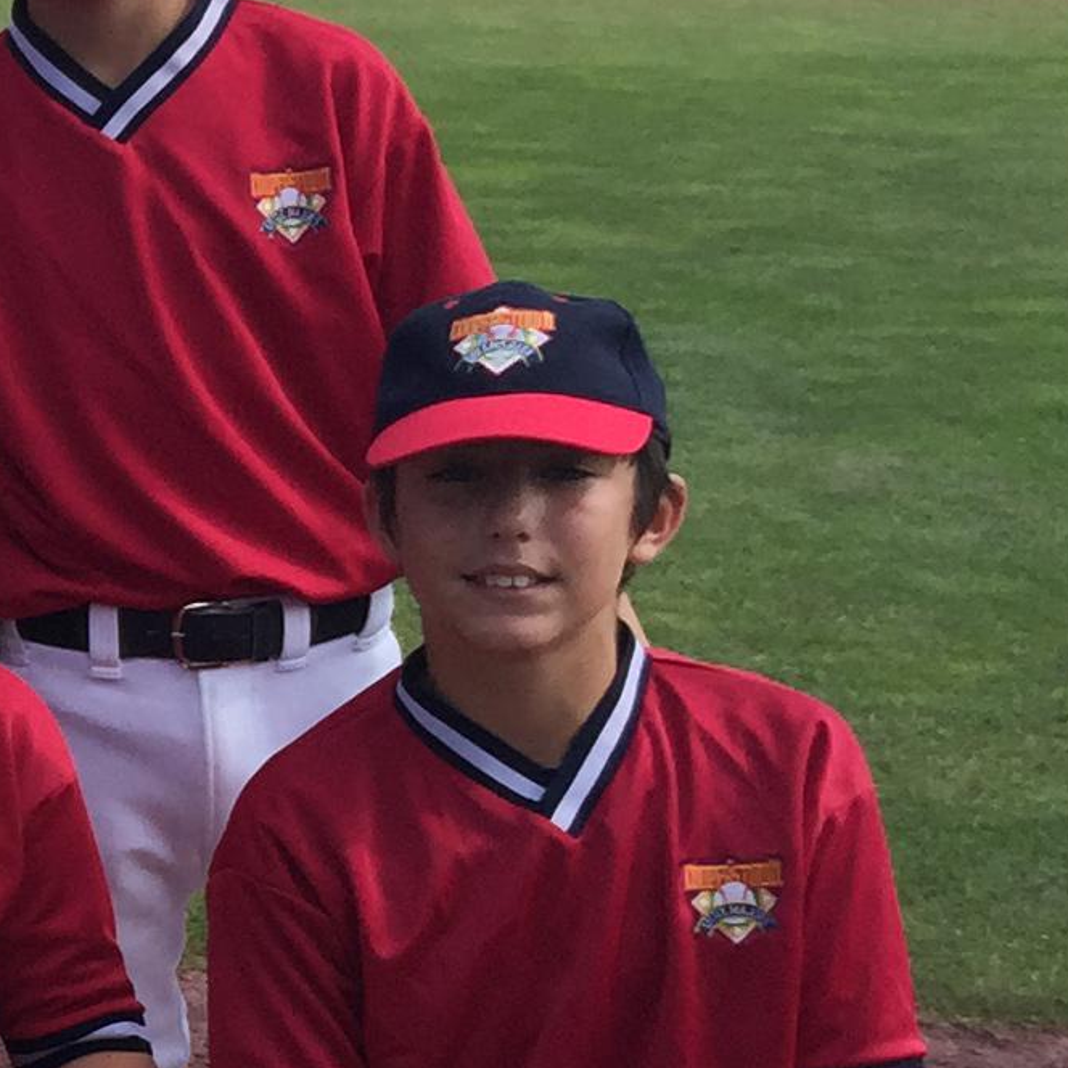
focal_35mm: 126
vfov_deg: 13.8
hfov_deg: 12.0
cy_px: 759
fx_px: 4398
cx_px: -1226
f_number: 2.2
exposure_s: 1/1199
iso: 32
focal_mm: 4.15
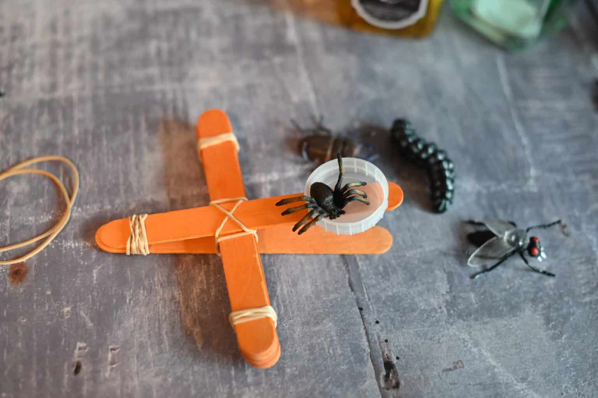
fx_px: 830
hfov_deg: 39.6
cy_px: 199
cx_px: 299
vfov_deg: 27.0
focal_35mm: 50
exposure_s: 1/125
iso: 1400
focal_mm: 50
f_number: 2.8
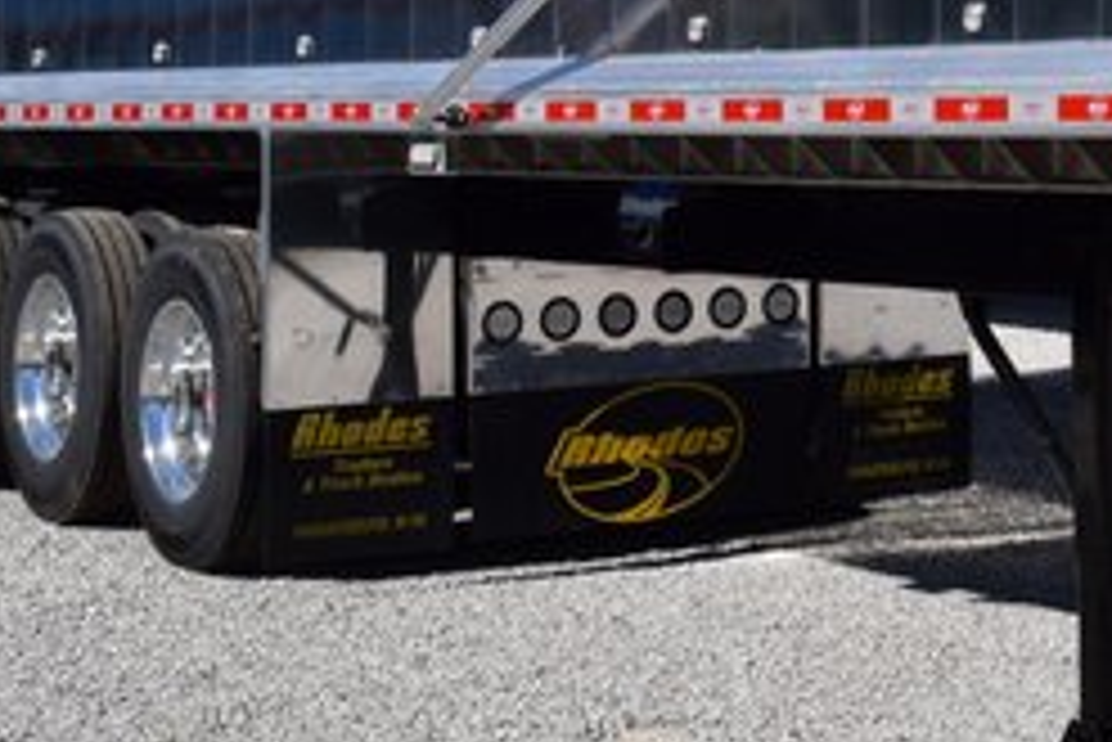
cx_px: 1409
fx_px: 3307
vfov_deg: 12.4
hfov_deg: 17.9
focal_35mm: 107
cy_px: -207
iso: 200
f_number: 10
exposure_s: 1/400
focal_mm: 22
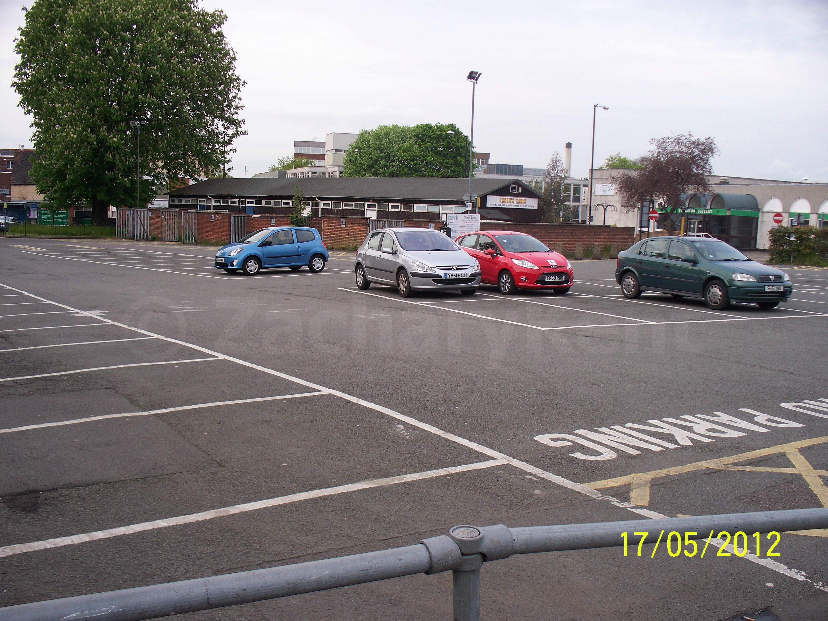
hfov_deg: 51.4
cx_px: 414
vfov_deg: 39.7
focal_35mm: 36
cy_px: 310
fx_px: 861
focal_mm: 7.54
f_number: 2.8
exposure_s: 1/125
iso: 64
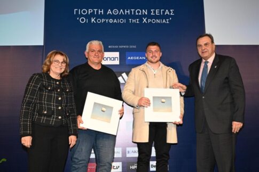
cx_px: 130
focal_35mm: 30
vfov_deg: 43.6
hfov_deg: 61.9
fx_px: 216
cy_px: 86
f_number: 4.5
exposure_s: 1/200
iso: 320
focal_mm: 30
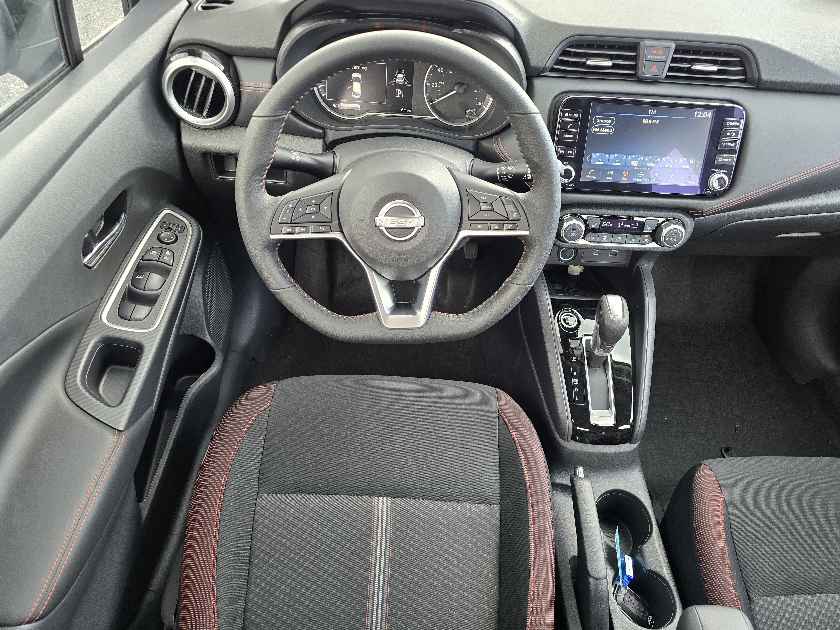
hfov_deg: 73.9
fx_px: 558
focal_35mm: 23
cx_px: 420
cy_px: 315
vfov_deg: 58.9
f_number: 1.7
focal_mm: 6.3
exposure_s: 1/180
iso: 200
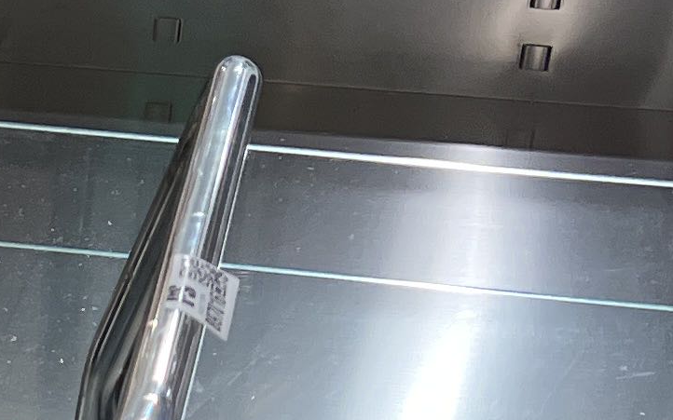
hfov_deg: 12.8
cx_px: -384
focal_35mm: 154
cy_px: 1180
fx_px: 2824
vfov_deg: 7.6
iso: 80
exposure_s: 1/100
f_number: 1.5
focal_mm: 5.7
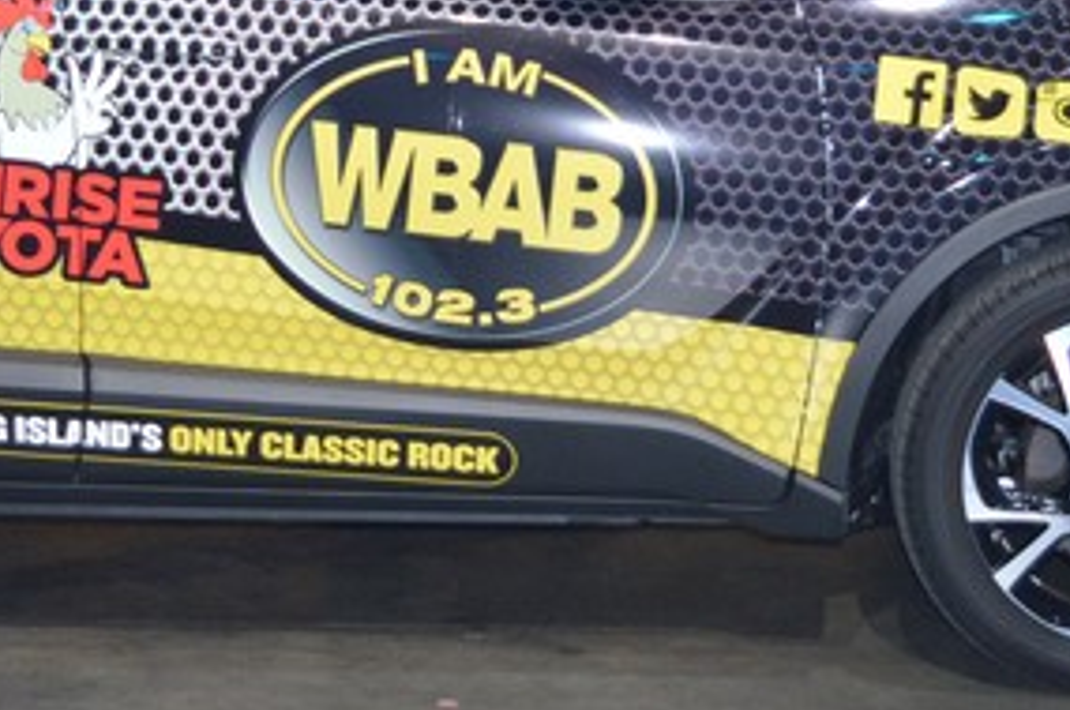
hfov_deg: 17.3
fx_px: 3501
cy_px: 124
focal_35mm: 118
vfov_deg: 11.5
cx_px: 398
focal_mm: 28
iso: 720
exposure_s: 1/60
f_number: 4.2
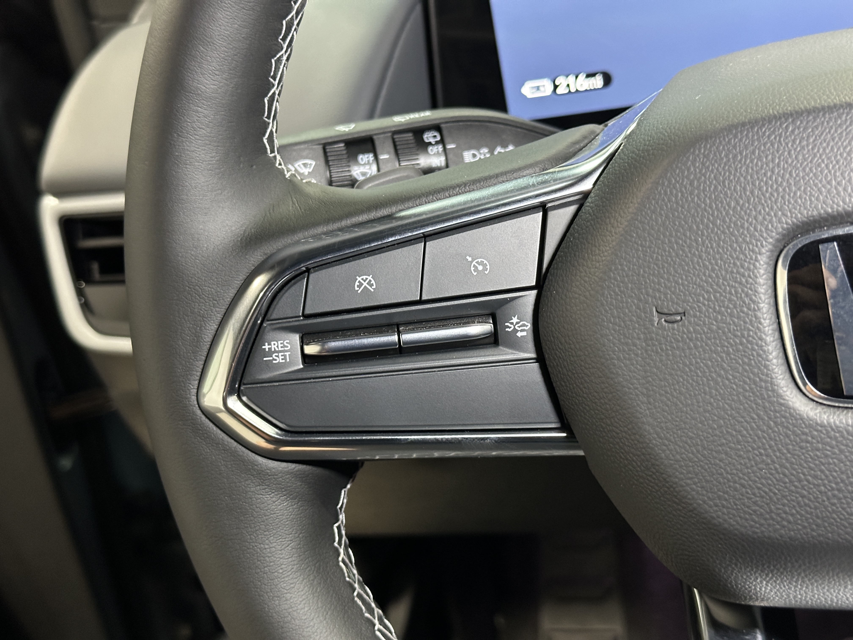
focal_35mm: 48
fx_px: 1183
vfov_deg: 30.3
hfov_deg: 39.7
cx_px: 426
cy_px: 320
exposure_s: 1/30
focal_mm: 6.86
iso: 500
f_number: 1.78
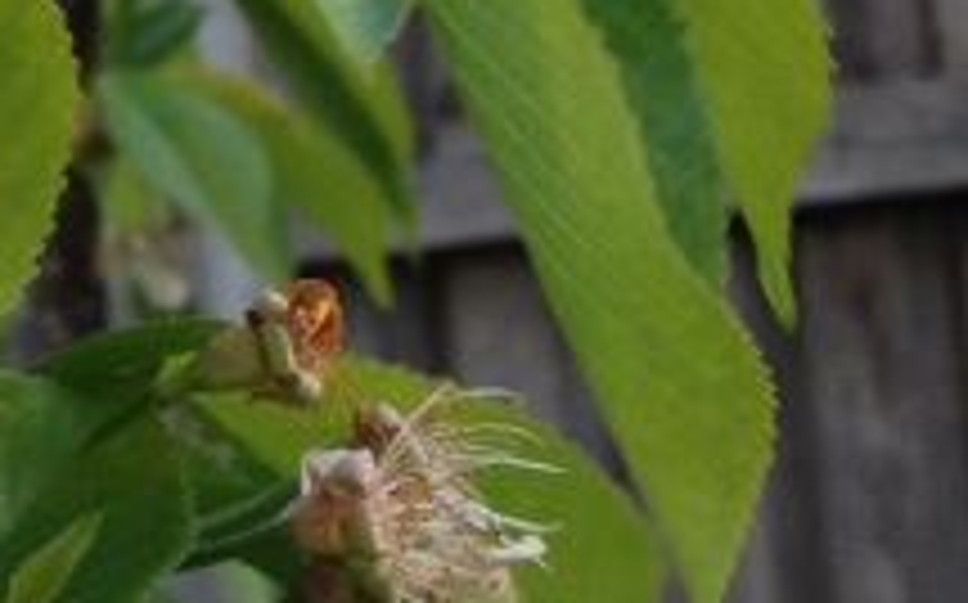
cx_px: -144
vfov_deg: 7.3
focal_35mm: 177
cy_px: -297
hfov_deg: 11.6
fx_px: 4666
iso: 50
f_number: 2.4
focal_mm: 4.28
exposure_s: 1/60
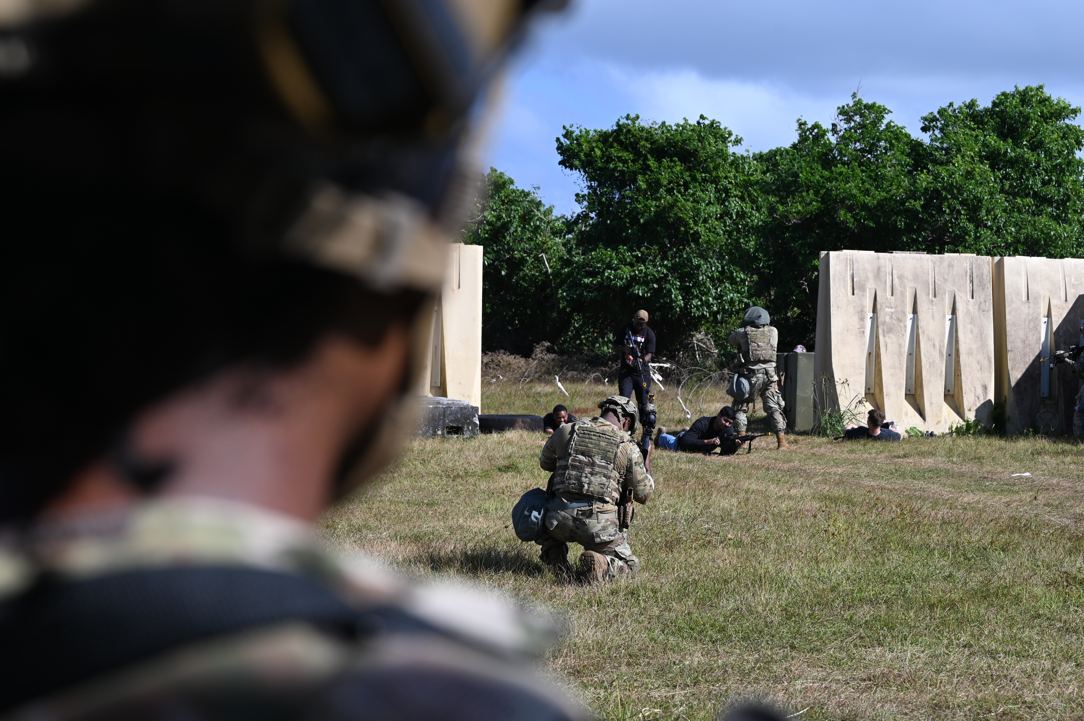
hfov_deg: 24.2
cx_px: 455
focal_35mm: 84
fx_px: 2528
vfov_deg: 16.2
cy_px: 351
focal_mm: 70
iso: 80
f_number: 8
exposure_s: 1/250
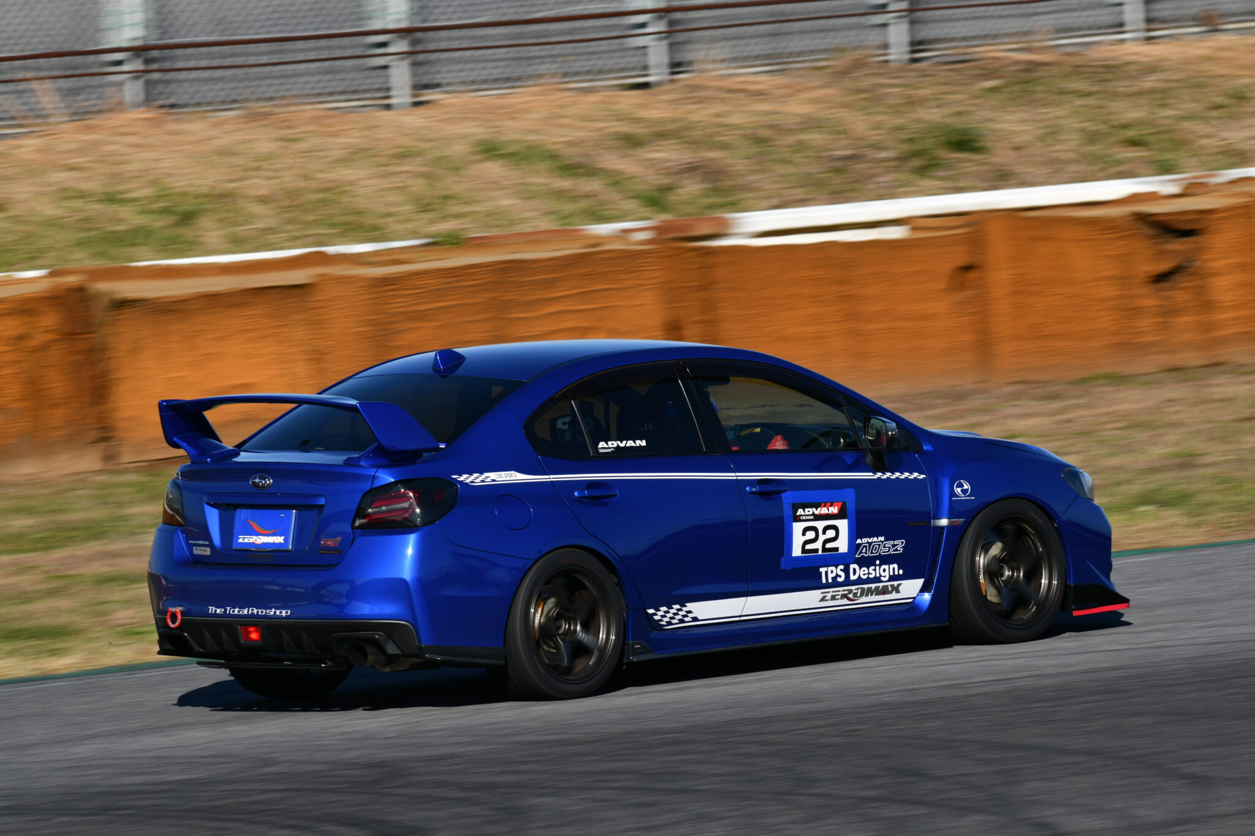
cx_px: 628
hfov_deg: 4.1
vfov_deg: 2.7
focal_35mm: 500
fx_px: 17428
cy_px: 418
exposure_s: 1/200
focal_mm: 500
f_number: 14
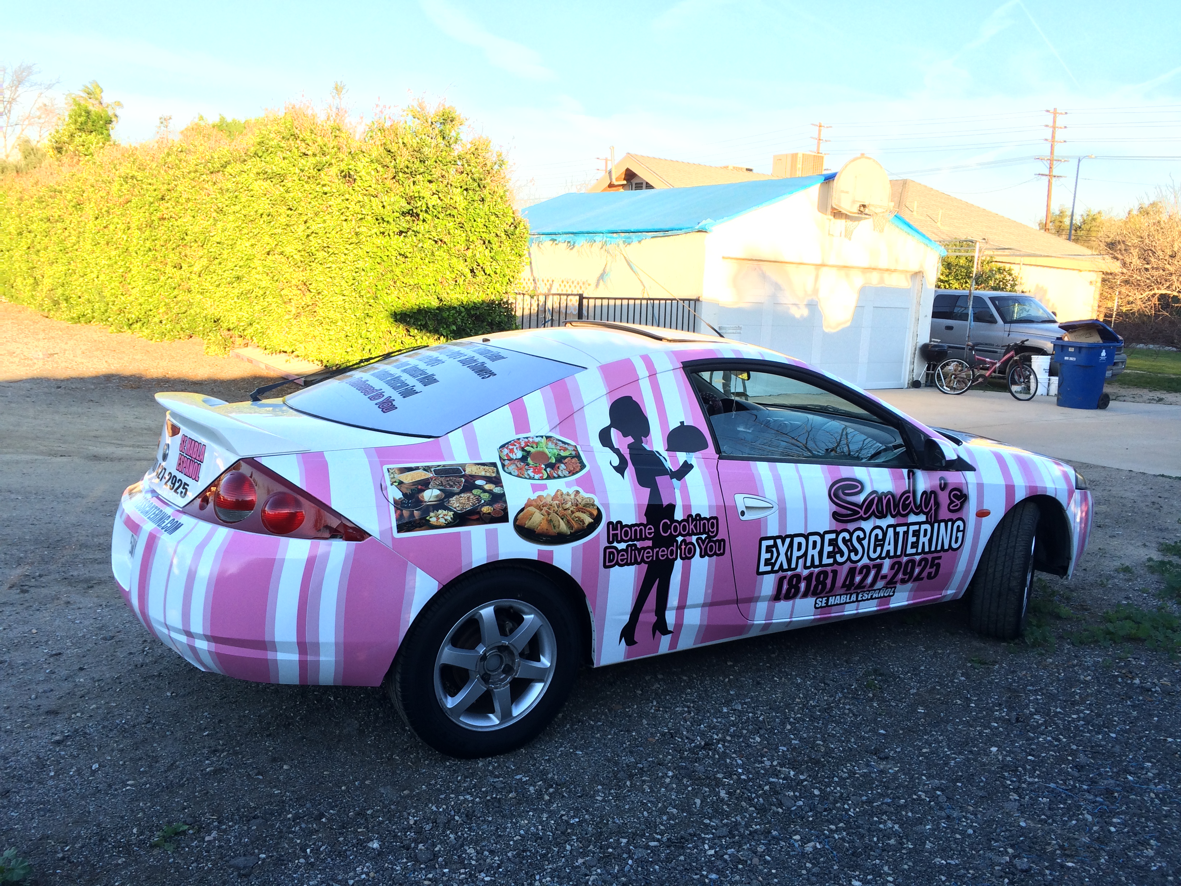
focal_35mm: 29
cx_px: 590
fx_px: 989
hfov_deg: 61.7
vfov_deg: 48.2
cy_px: 443
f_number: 2.2
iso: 32
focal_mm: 4.15
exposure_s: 1/135
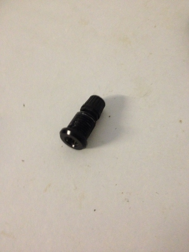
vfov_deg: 52.6
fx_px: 255
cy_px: 126
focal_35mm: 35
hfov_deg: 40.7
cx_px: 94
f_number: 2.4
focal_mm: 4.28
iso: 500
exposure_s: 1/17
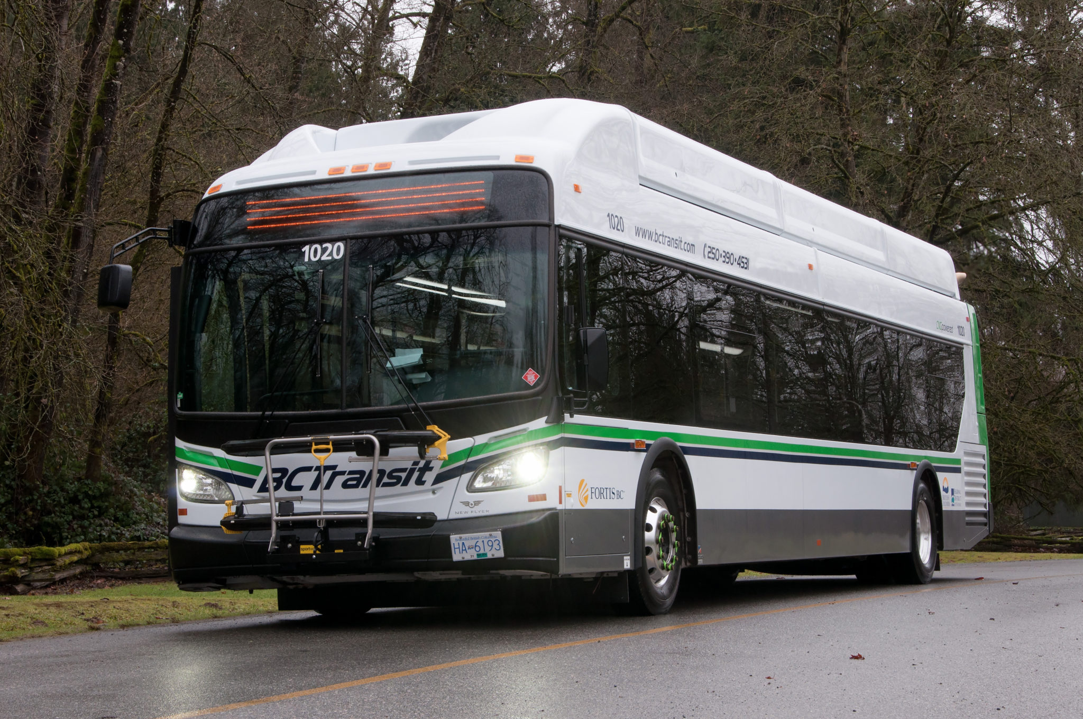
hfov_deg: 27.0
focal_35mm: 75
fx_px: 2253
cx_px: 542
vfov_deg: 18.1
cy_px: 360
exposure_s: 1/20
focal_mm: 50
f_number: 18
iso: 200
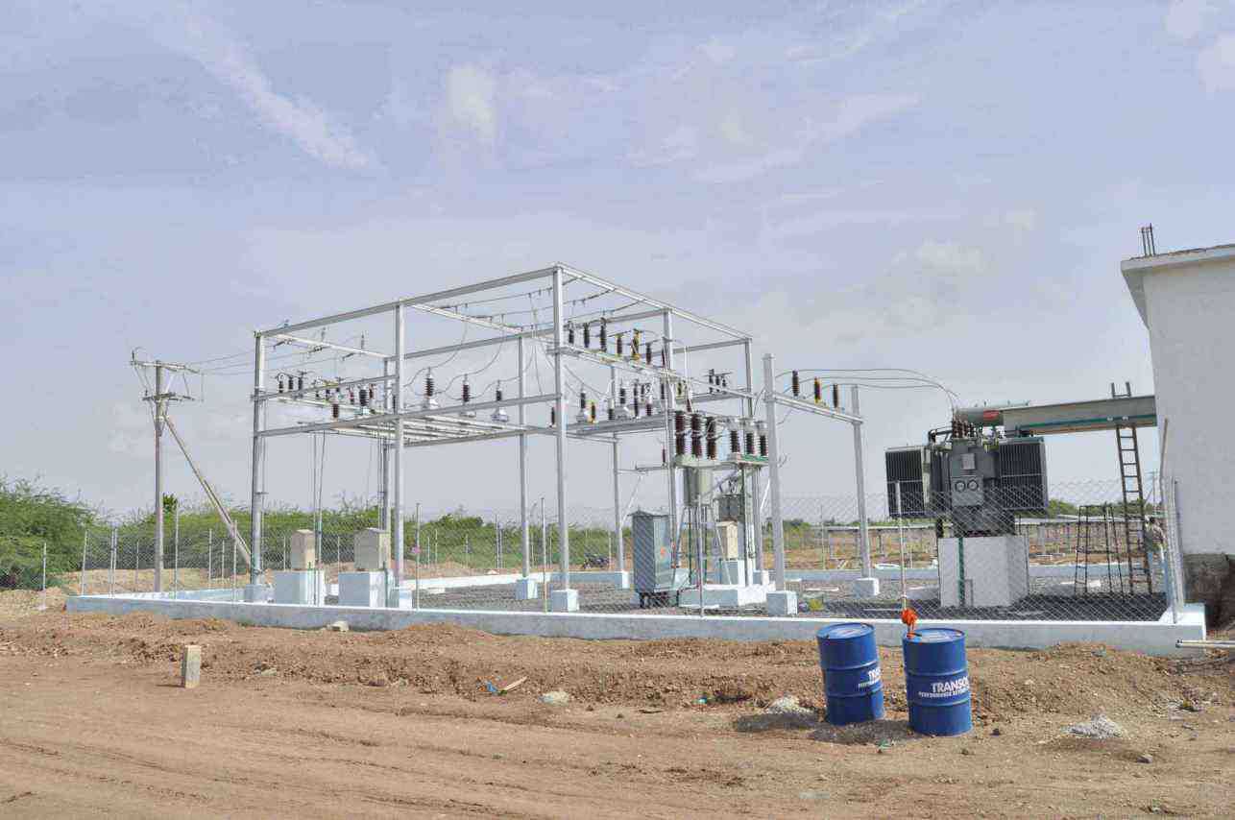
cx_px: 618
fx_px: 925
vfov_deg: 47.8
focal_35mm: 27
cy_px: 410
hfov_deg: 67.4
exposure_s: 1/125
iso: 250
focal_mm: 18
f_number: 22
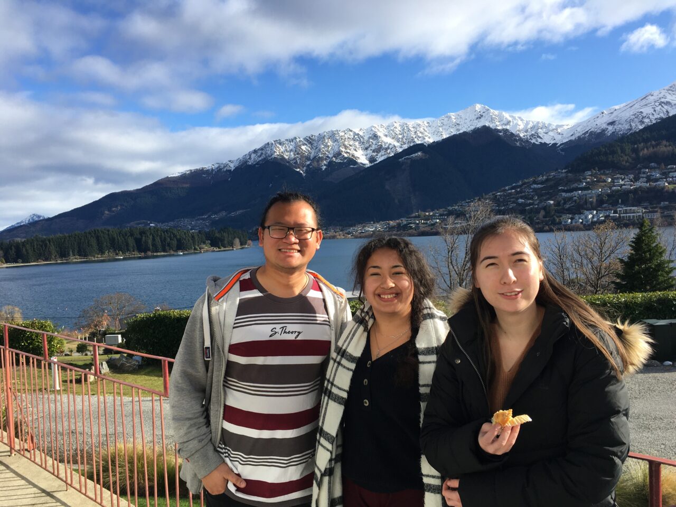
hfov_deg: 61.7
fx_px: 566
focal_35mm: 29
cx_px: 338
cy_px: 254
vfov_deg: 48.2
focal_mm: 4.15
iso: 25
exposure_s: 1/884
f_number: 2.2
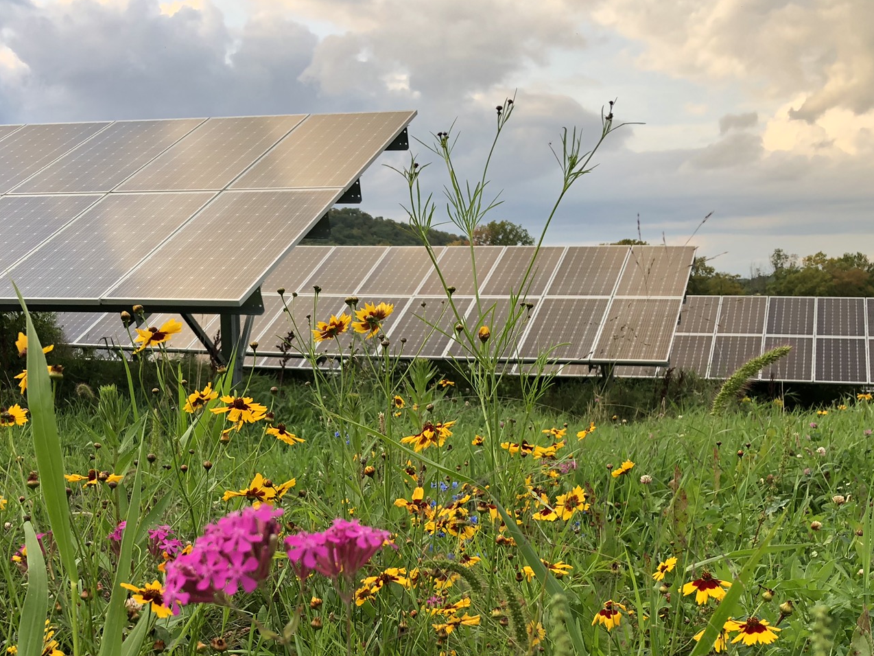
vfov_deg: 31.4
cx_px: 350
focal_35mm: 45
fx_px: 1136
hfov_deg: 41.9
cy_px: 518
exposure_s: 1/208
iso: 20
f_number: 1.8
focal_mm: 4
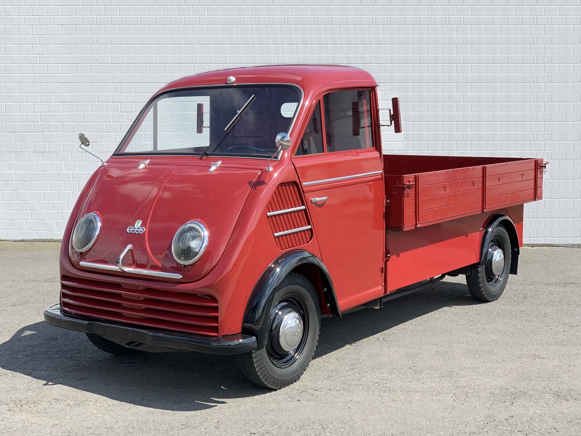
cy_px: 218
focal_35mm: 52
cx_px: 290
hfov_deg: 36.8
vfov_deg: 28.0
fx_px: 873
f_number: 2.4
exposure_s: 1/716
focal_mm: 6
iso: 16
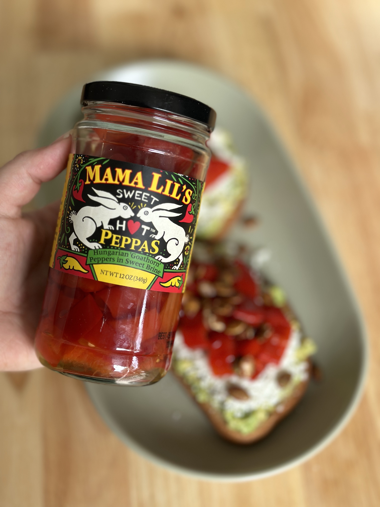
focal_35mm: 48
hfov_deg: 30.3
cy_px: 254
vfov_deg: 39.7
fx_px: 703
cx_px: 190
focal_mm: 6.86
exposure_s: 1/164
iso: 80
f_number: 1.78
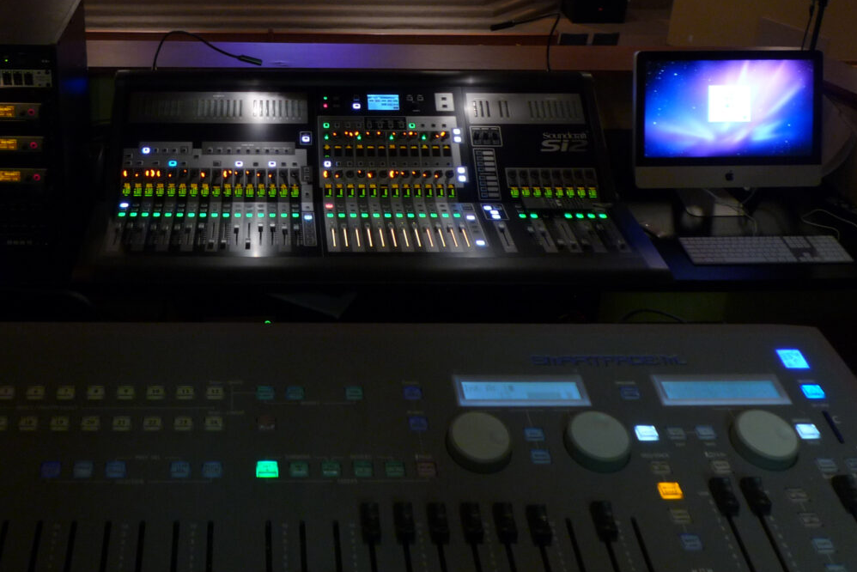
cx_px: 275
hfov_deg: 47.5
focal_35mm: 40
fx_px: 952
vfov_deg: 32.2
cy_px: 87
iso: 100
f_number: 2.8
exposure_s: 1/8
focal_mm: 4.4
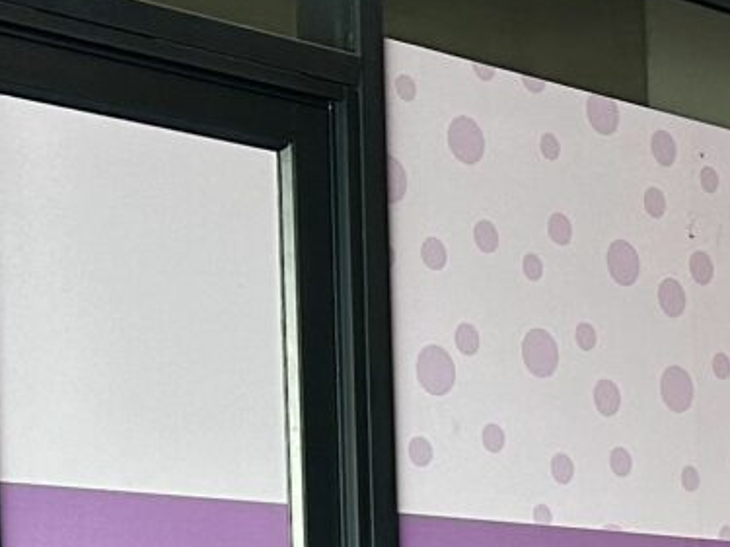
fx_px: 2762
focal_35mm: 131
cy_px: 1003
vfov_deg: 10.6
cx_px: 1542
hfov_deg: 12.8
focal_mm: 6.86
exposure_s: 1/73
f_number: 1.78
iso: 250
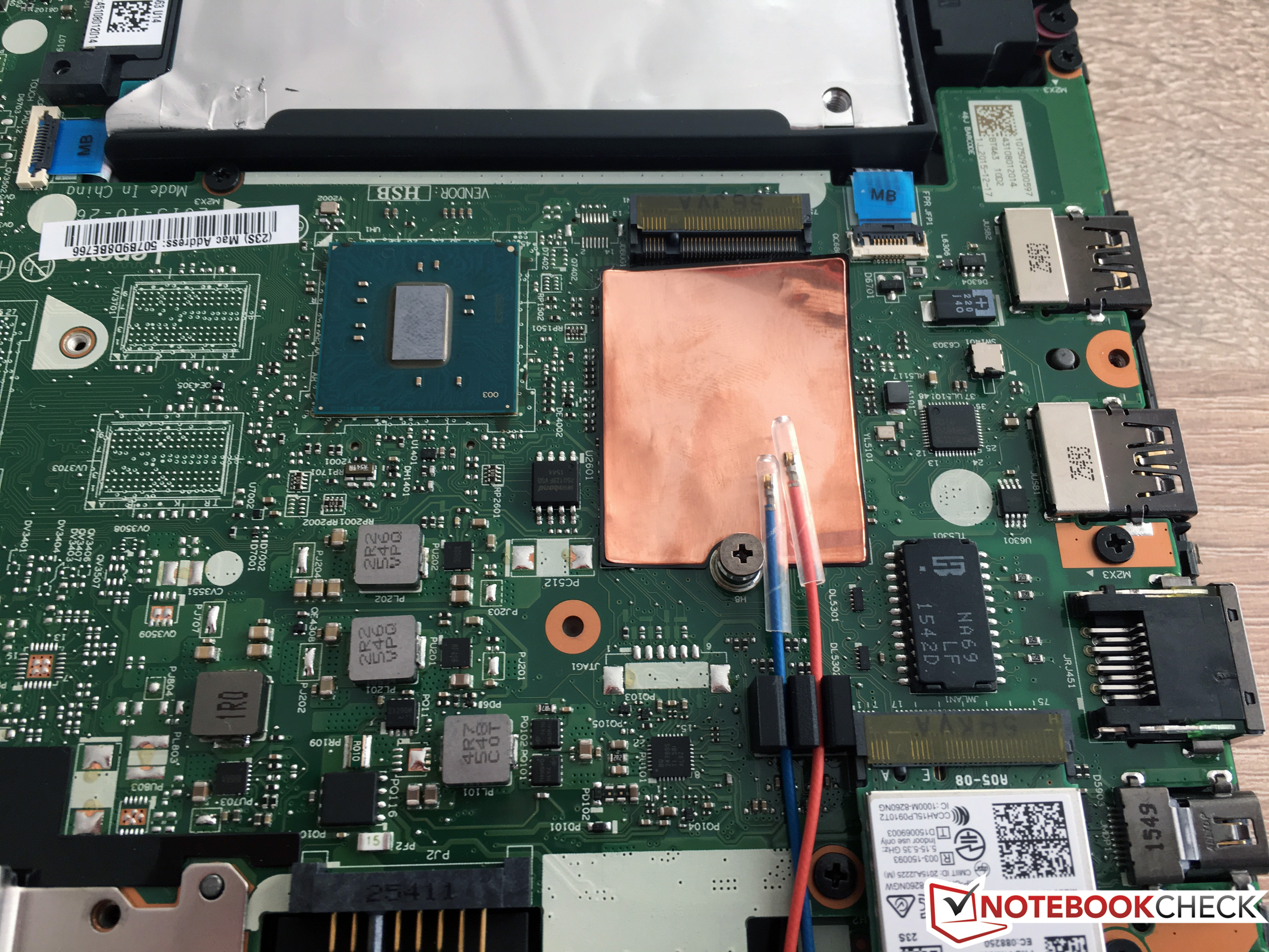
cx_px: 634
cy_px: 476
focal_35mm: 29
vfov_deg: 48.2
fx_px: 1063
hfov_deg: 61.7
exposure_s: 1/50
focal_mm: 4.15
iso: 32
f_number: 2.2
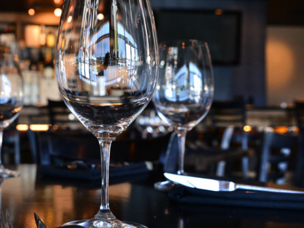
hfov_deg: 29.3
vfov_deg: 22.9
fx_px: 562
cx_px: 46
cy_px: 115
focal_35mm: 64
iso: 2000
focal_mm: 38
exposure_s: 1/125
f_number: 5.6
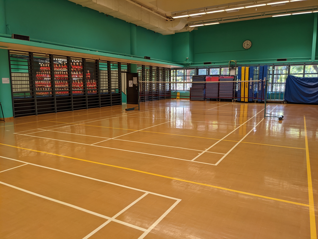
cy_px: 120
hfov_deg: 65.3
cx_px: 159
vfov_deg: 51.4
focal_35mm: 27
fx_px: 248
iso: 92
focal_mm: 4.38
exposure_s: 1/120
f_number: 1.73
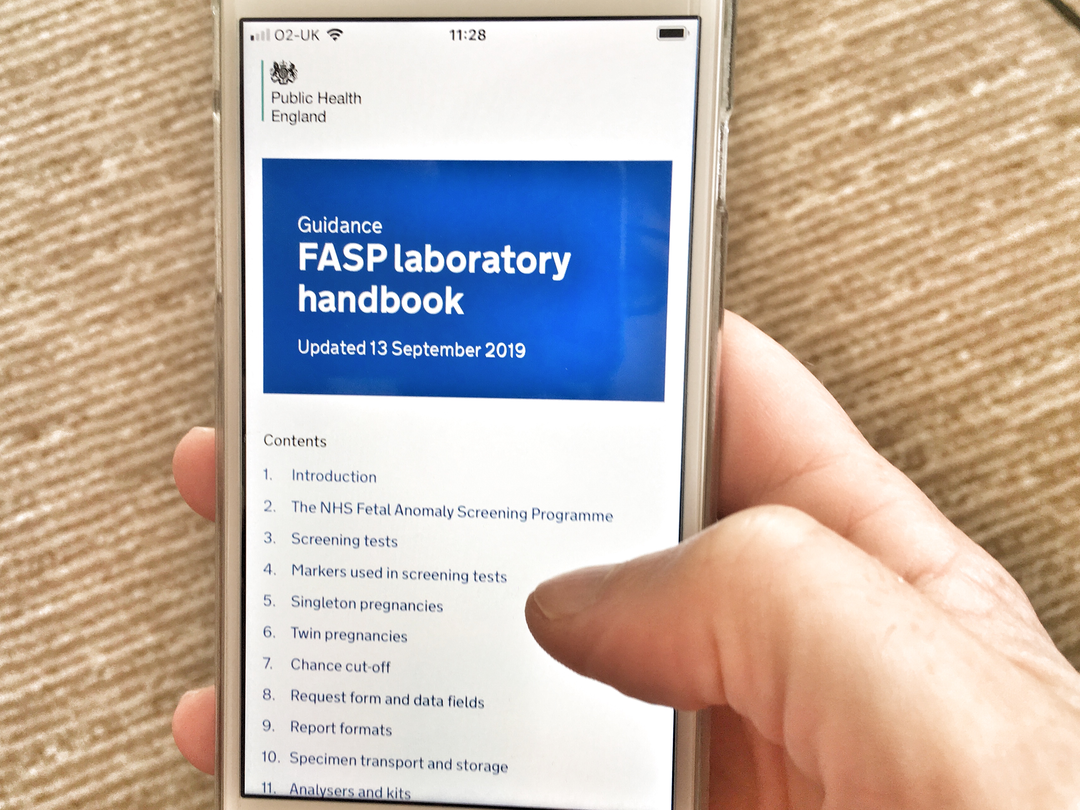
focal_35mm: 34
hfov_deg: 53.9
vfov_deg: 41.8
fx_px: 1061
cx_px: 495
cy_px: 428
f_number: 2.2
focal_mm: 4.15
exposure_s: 1/50
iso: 32
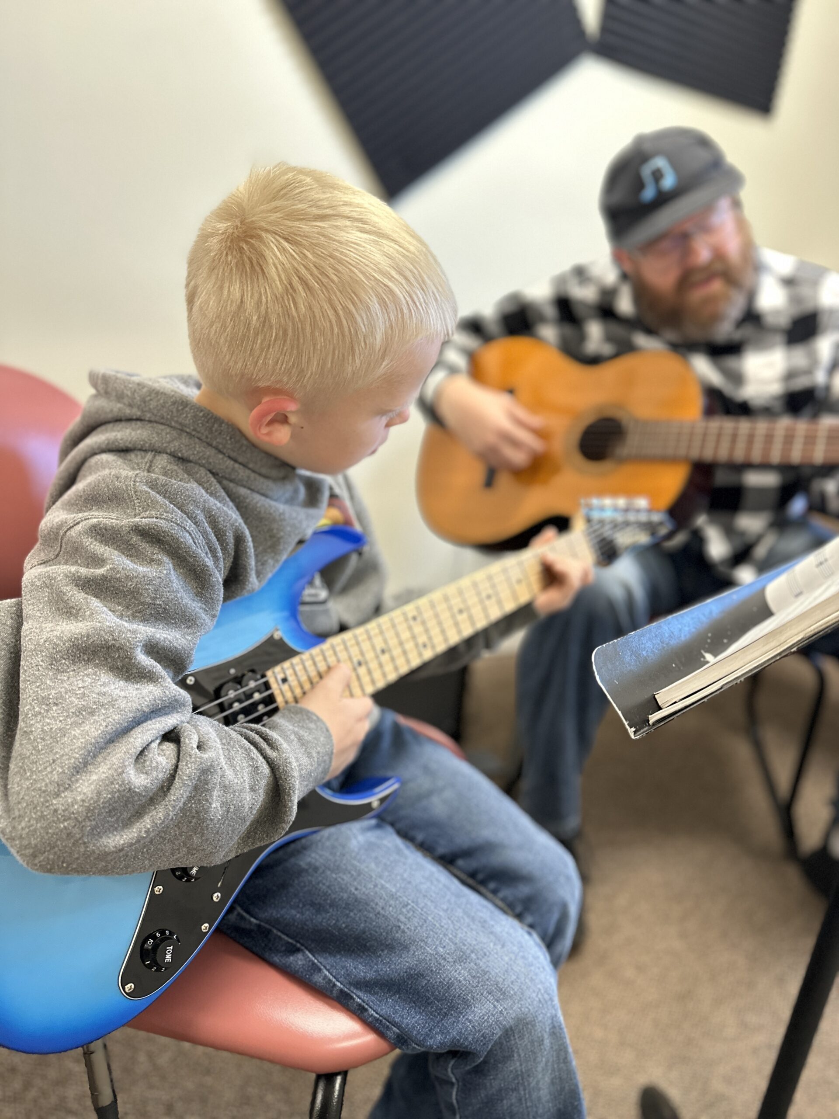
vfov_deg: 71.6
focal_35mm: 24
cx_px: 420
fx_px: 776
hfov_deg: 56.8
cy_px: 560
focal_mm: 6.86
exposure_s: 1/60
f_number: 1.78
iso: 400
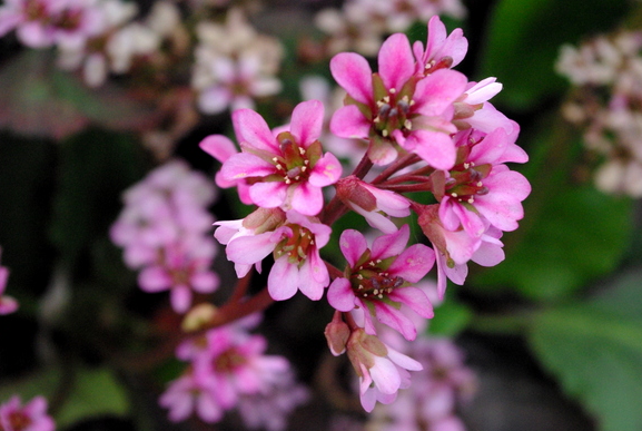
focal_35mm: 78
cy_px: 215
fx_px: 1393
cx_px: 327
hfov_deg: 25.9
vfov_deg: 17.6
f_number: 8
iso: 1600
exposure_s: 1/750
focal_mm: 50
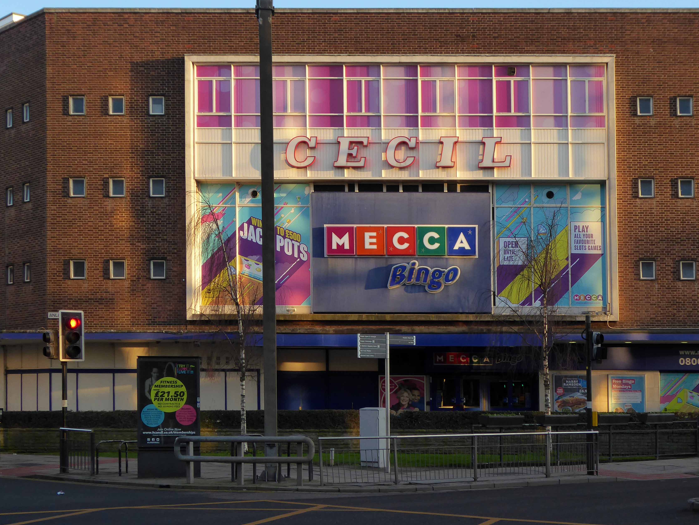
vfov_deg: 23.3
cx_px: 391
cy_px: 292
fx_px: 1272
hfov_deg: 30.7
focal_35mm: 63
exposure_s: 1/125
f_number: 4.1
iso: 125
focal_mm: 9
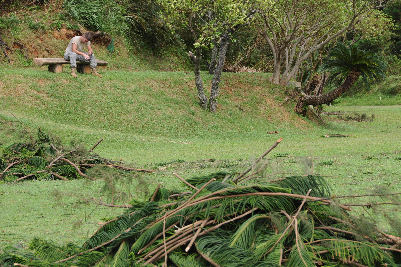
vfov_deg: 8.7
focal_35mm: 158
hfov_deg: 13.1
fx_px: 1752
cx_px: 200
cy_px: 134
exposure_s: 1/200
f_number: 8
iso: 200
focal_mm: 105
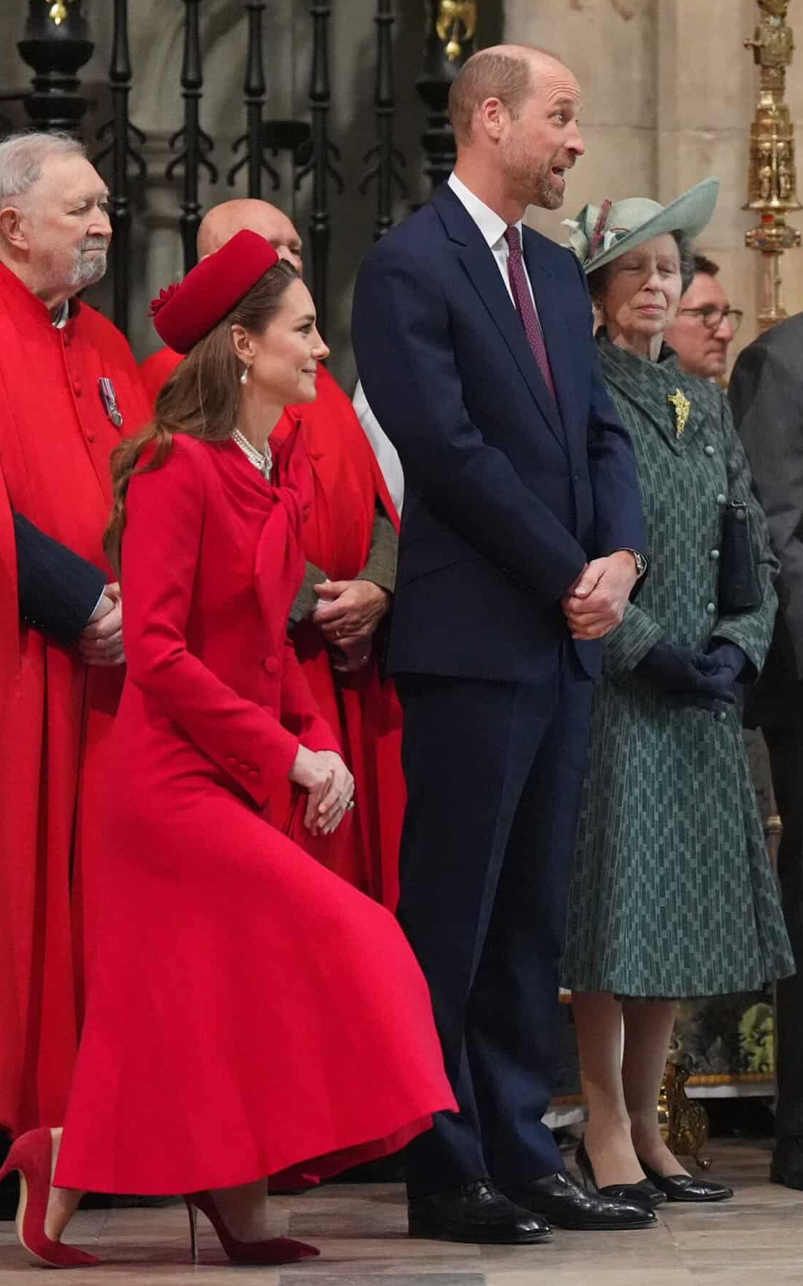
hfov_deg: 12.7
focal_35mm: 103
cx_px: 390
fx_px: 3608
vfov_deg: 20.2
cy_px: 642
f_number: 2.8
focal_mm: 100
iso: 6400
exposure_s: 1/400
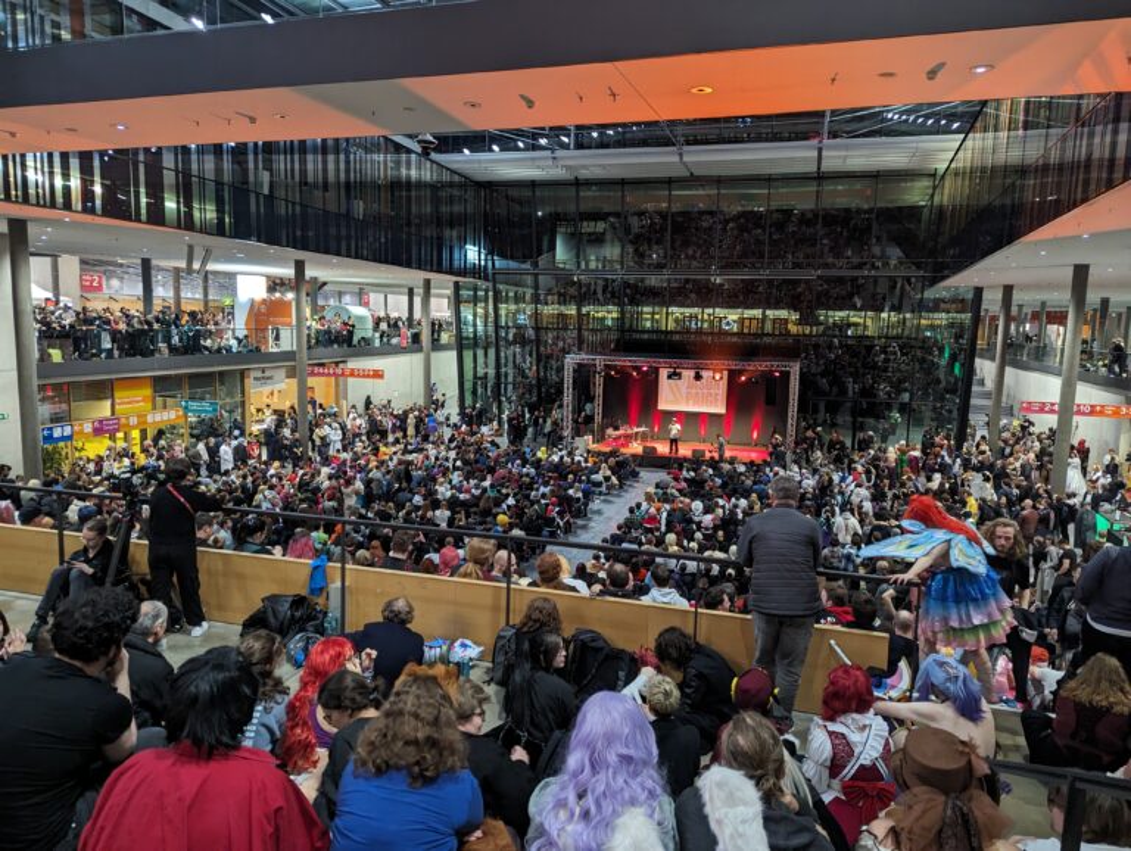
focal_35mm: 24
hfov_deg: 71.5
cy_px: 426
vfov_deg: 56.9
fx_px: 785
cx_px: 566
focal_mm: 6.81
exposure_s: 1/50
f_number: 1.85
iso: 613
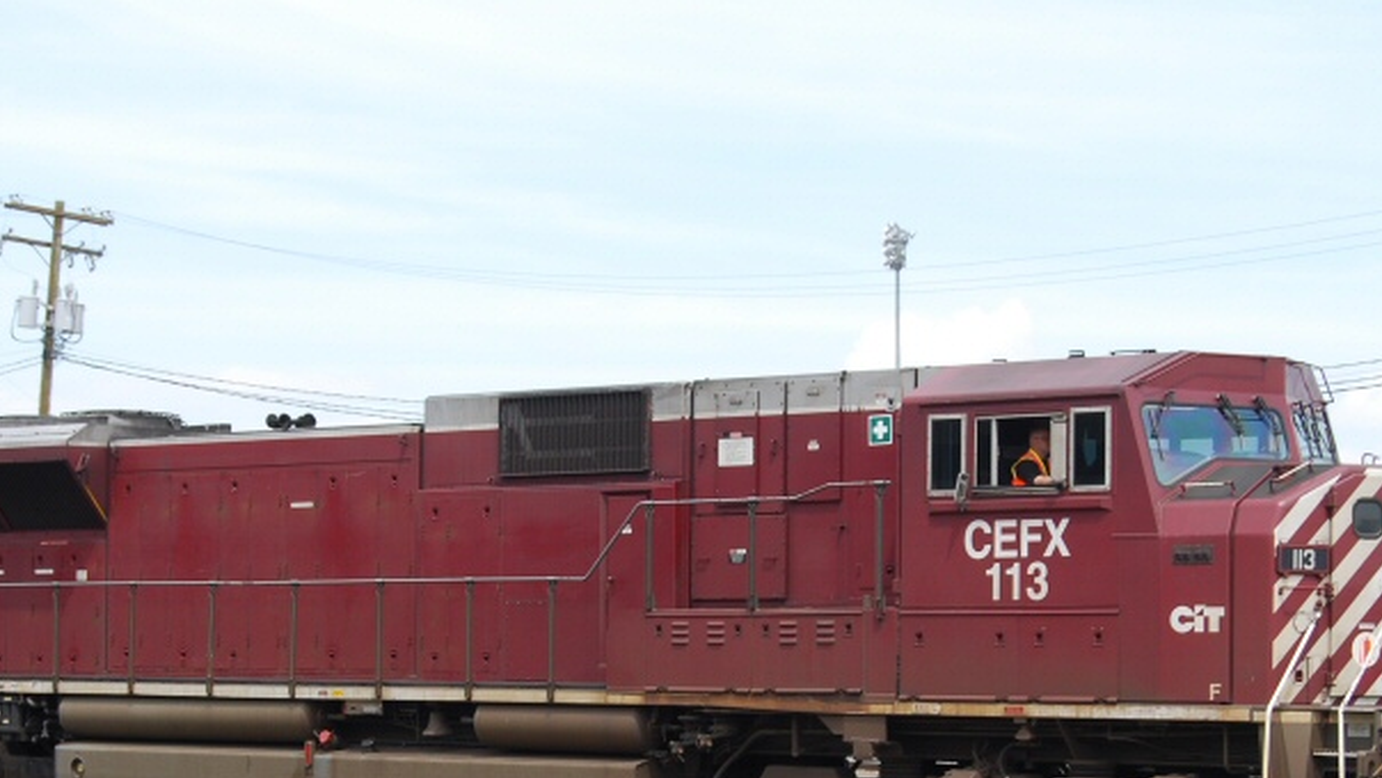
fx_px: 3262
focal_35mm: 89
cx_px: 609
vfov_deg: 13.5
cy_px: 645
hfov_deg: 23.9
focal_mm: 38
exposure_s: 1/160
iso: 100
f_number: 6.3
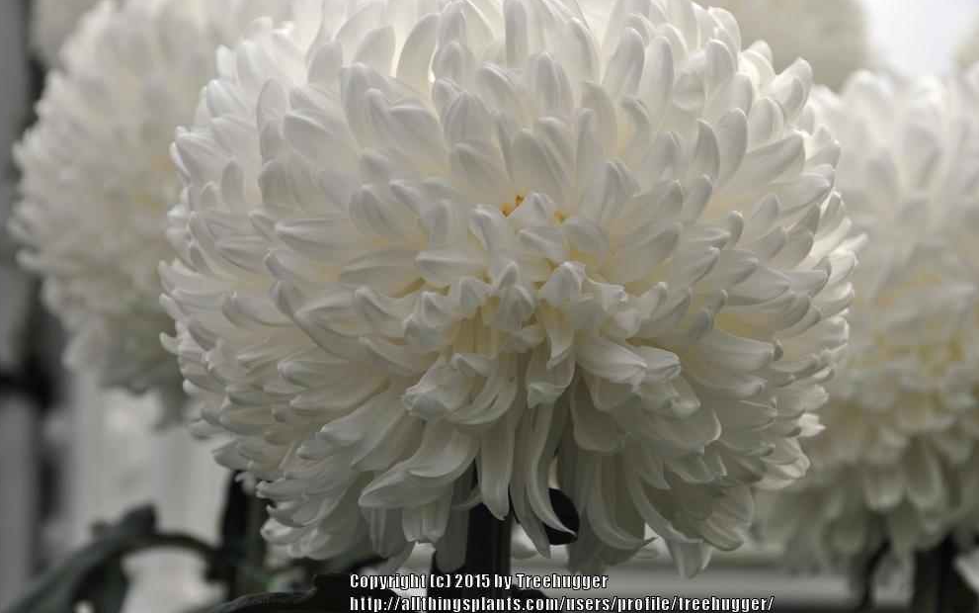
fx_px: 3083
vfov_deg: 11.3
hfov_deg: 18.0
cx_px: 487
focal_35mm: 116
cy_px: 294
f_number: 8
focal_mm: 75
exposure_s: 1/250
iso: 200
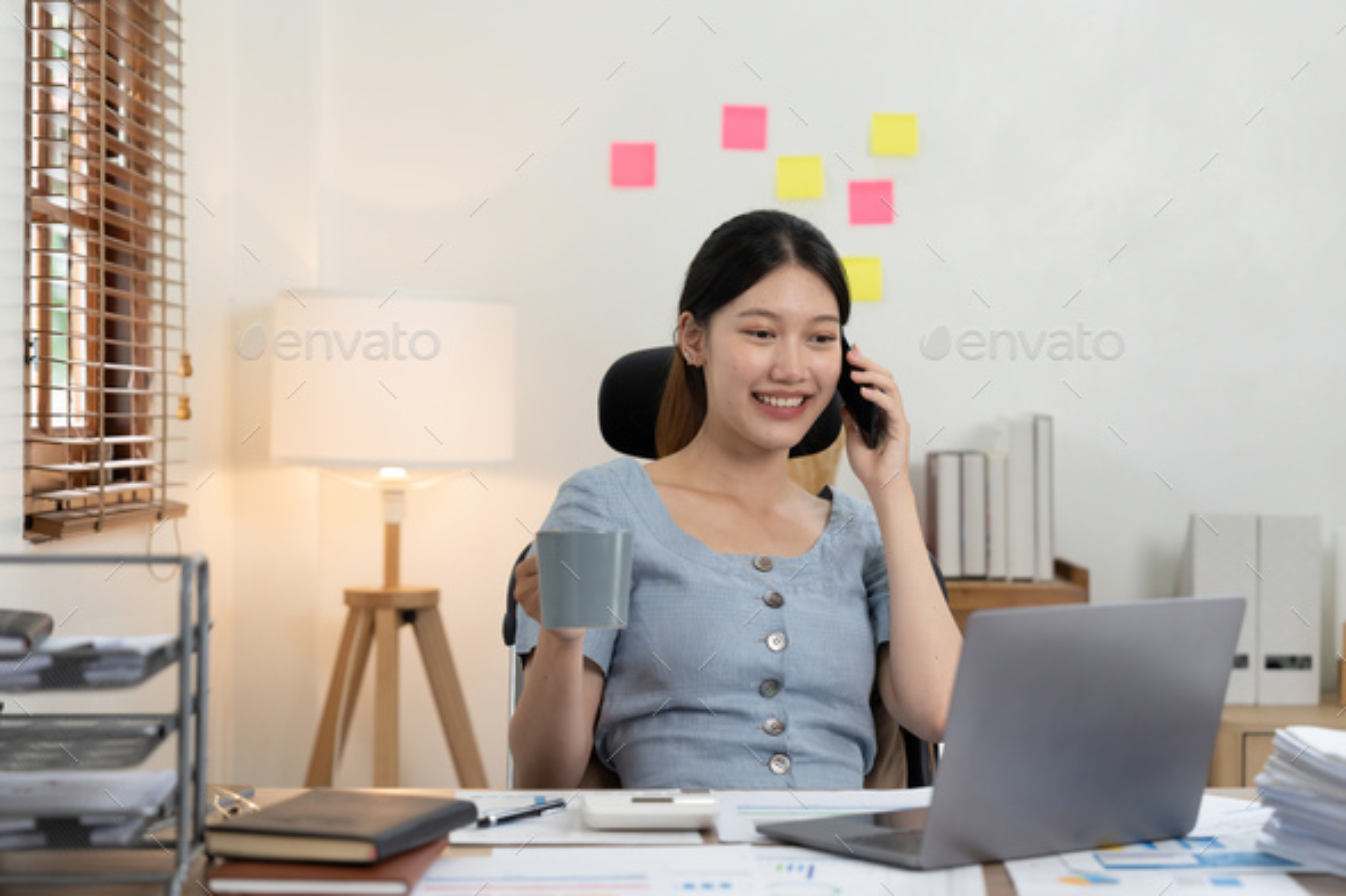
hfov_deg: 29.7
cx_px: 673
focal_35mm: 68
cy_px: 448
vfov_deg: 20.0
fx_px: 2542
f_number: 2.8
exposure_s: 1/320
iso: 800
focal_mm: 68
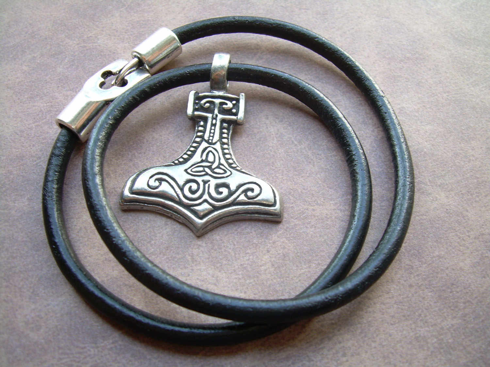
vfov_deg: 37.7
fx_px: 538
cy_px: 184
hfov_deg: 49.0
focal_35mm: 38
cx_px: 245
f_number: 2.8
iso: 50
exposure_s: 1/35.6
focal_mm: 6.3
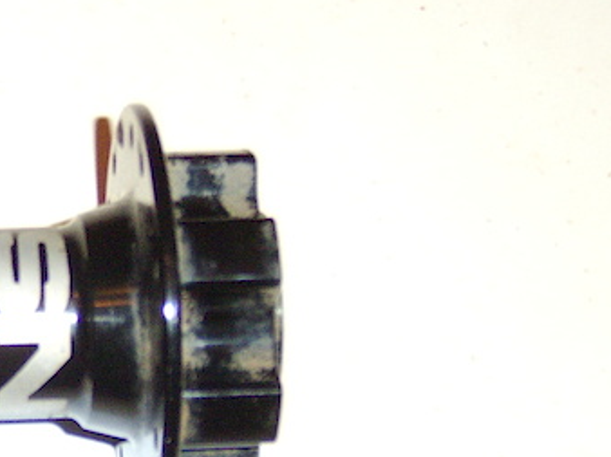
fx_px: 1923
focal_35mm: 109
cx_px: -67
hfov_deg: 17.4
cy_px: 314
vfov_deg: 13.5
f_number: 3.5
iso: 400
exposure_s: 1/60
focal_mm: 11.93
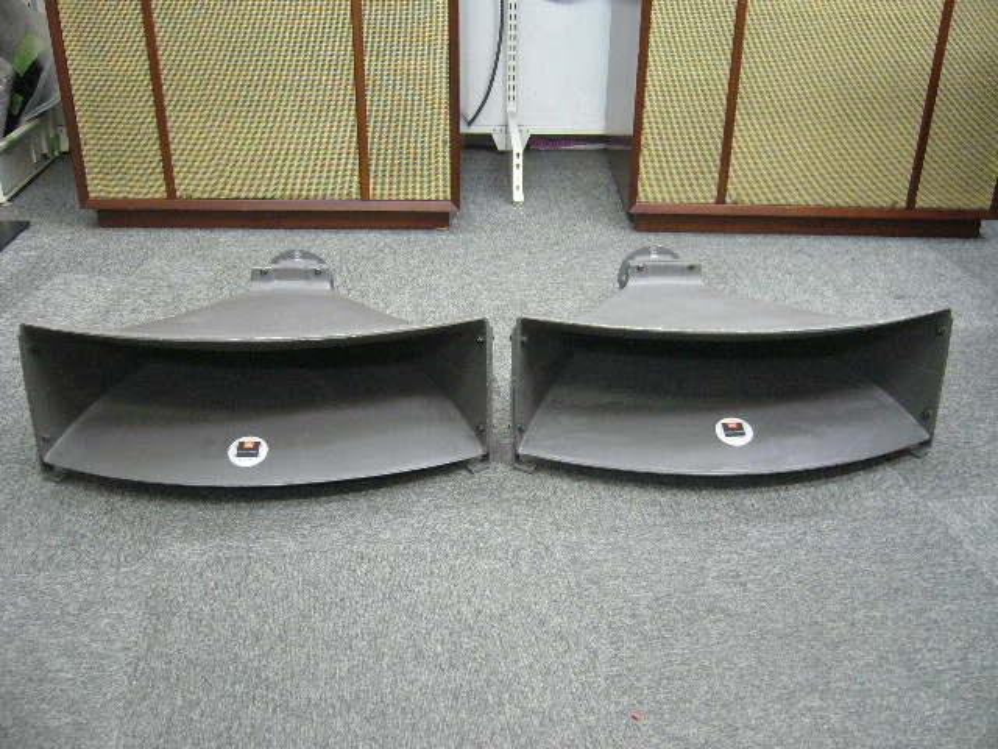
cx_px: 499
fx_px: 1009
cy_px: 374
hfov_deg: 52.6
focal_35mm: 35
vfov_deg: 40.7
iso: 200
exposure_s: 1/10
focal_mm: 5.8
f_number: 2.8
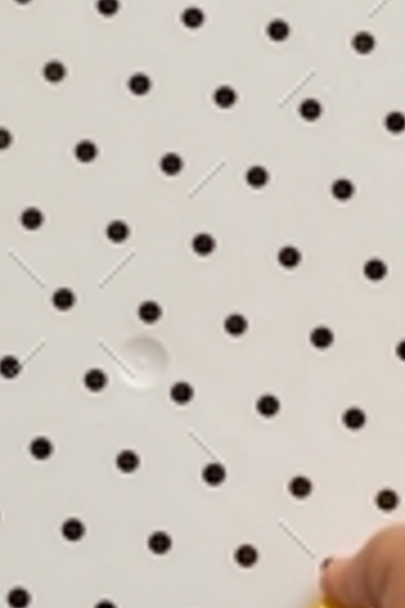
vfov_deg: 6.2
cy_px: -155
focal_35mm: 328
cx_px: 50
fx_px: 5535
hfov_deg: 4.2
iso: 320
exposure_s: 1/125
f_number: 4.5
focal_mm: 50
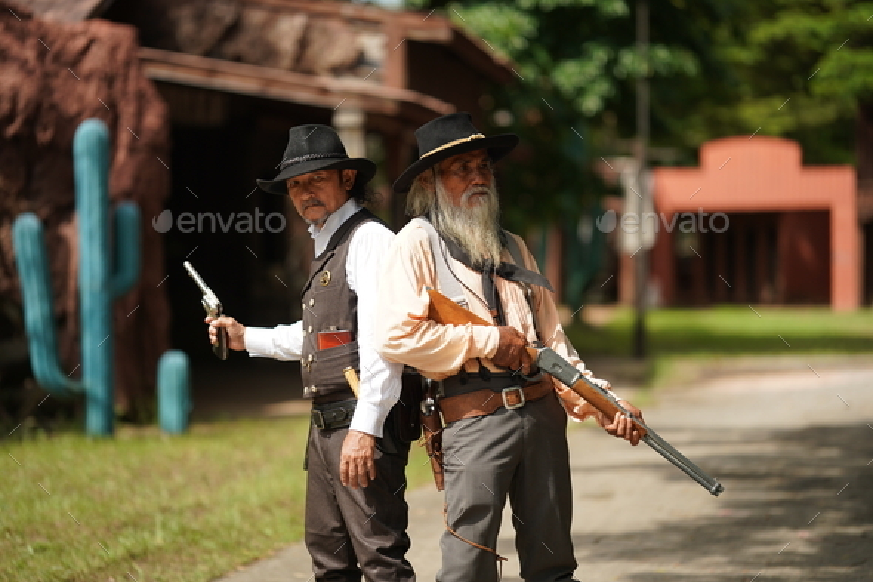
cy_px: 291
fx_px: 2061
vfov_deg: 16.1
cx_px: 436
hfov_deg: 23.9
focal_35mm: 85
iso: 100
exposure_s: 1/5000
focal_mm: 85
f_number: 1.4
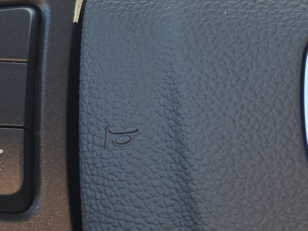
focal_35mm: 119
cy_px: -41
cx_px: 402
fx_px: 1059
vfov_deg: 12.2
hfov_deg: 15.7
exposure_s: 1/120
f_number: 1.7
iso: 20
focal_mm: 6.3
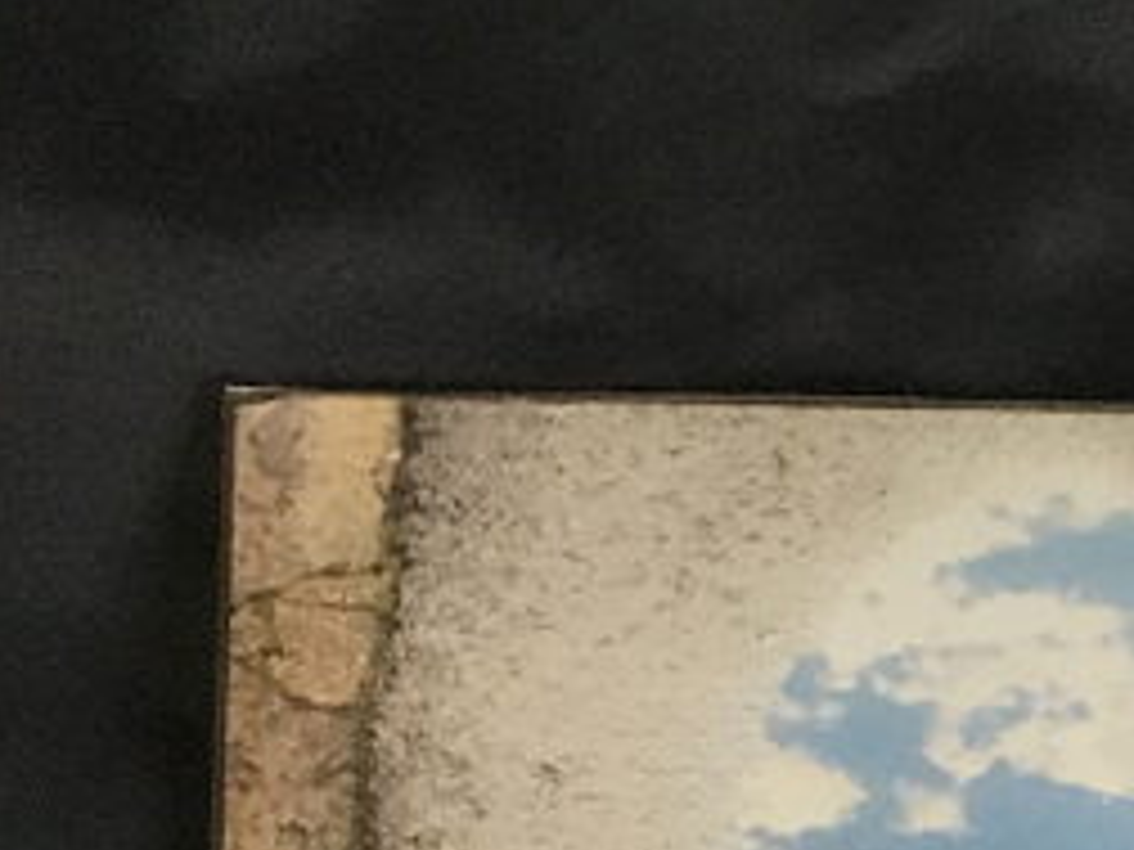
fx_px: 3014
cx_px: 1642
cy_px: 1192
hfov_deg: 19.0
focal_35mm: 92
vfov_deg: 15.1
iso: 200
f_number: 2.2
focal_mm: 4.15
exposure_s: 1/30
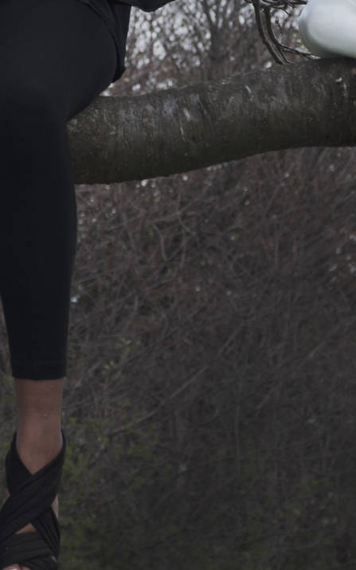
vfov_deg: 7.0
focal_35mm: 301
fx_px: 4672
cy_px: 58
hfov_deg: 4.4
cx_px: 190
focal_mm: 105
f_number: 10
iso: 500
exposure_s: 1/200
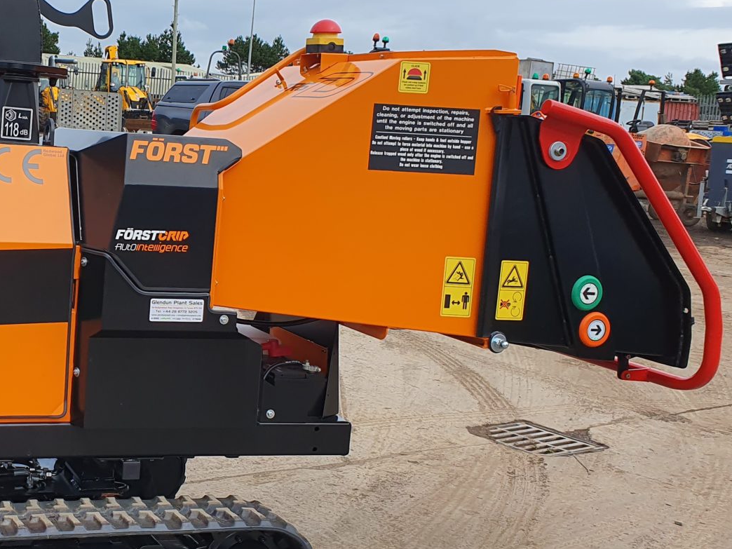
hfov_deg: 35.5
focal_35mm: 51
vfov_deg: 28.5
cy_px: 242
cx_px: 86
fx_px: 1078
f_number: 2.4
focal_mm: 4.32
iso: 50
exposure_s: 1/826
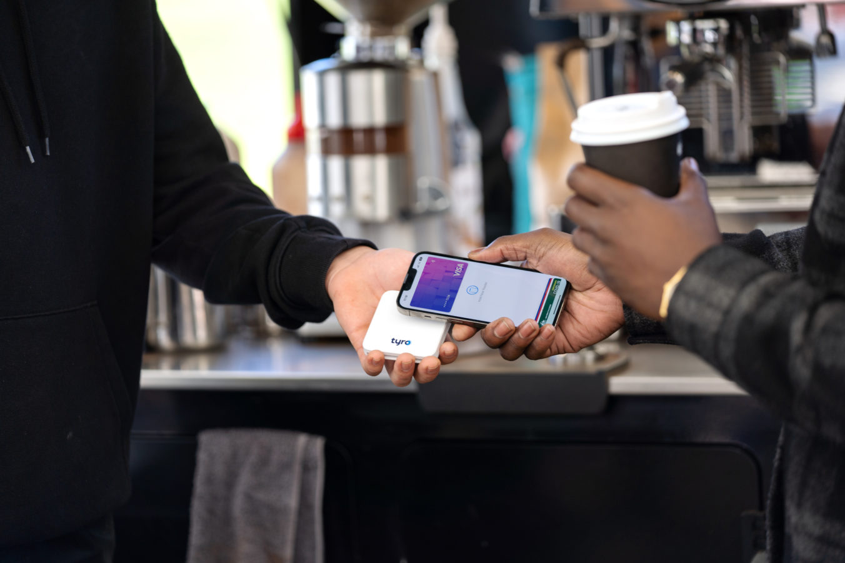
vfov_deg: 10.2
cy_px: 282
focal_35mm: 134
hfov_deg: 15.3
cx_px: 422
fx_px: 3145
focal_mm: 134
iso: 100
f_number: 2.8
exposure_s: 1/200
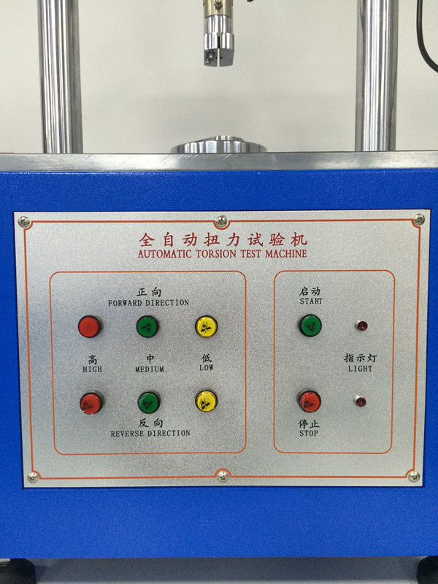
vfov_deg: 60.0
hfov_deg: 46.8
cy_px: 292
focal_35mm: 30
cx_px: 219
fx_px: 506
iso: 64
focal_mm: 4.12
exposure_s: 1/30
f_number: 2.2
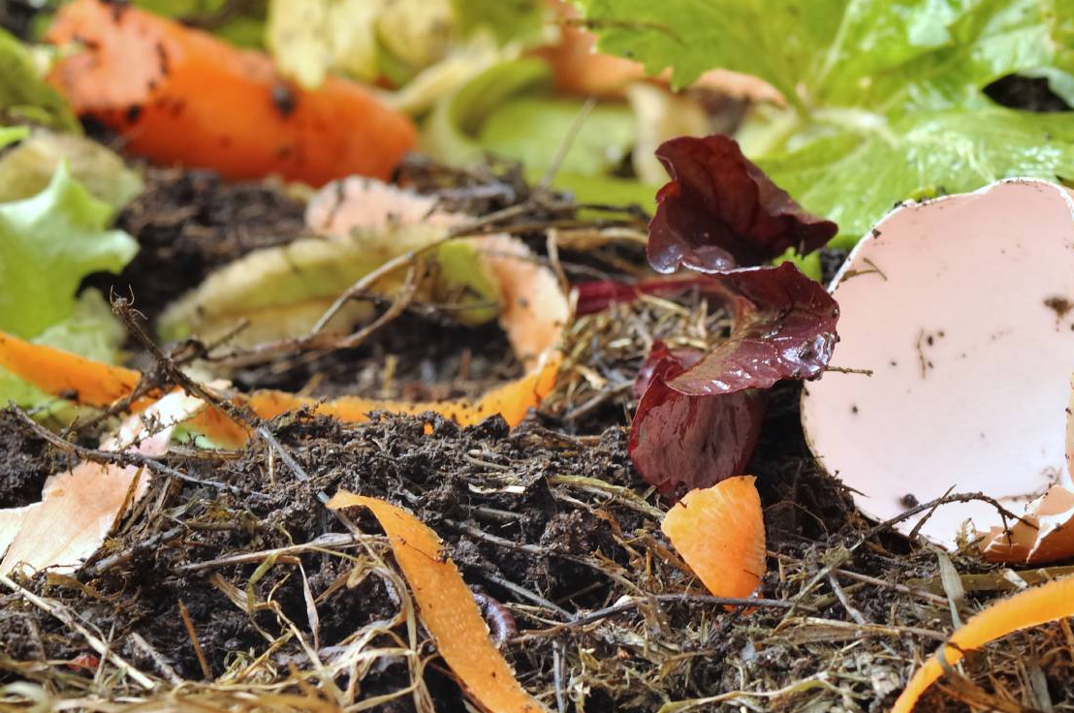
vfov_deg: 5.3
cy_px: 450
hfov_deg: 8.0
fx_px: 7653
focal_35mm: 257
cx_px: 676
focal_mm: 105
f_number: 8
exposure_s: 1/13
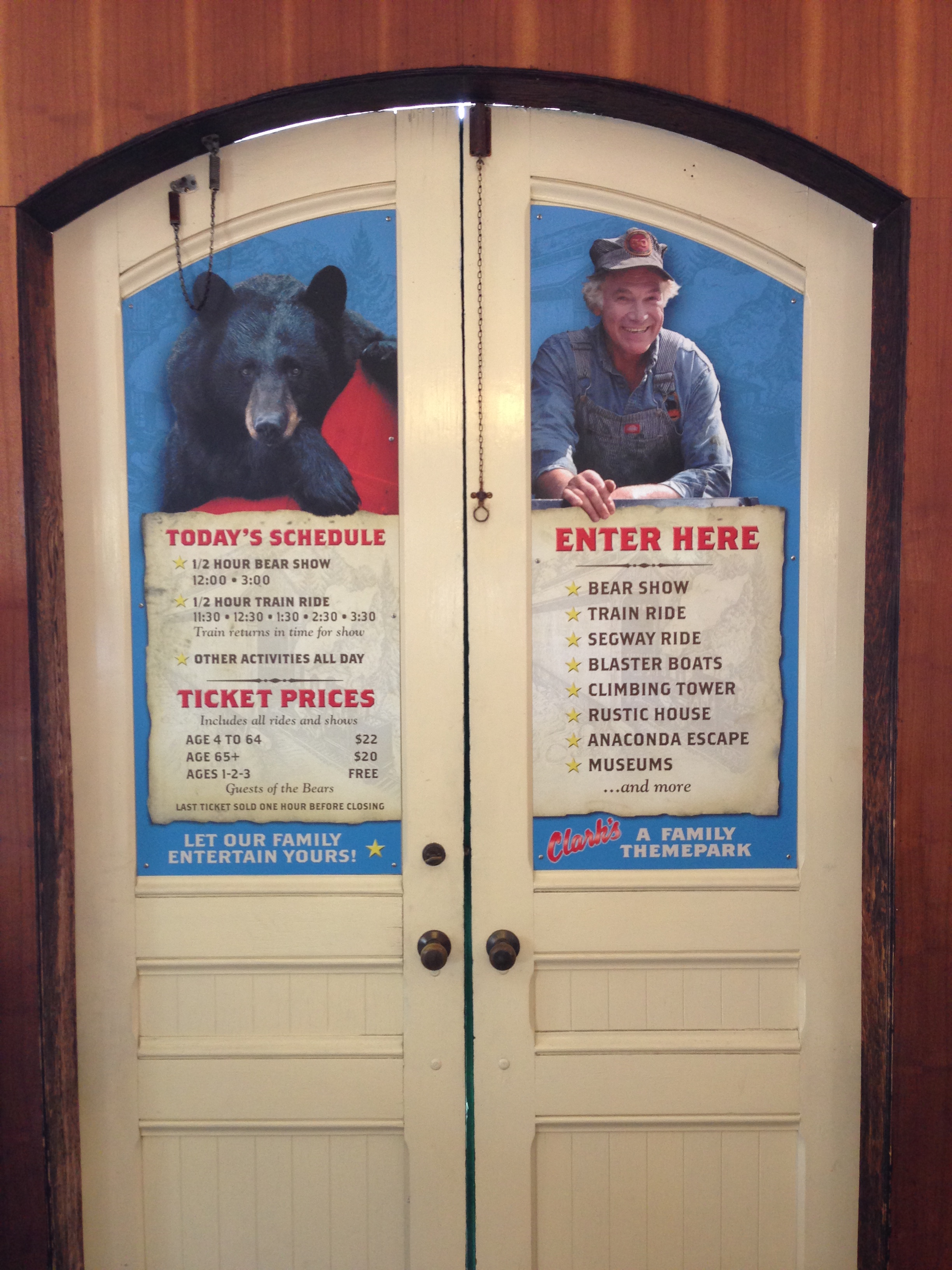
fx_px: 1210
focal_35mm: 33
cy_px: 635
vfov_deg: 55.4
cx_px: 476
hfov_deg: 42.9
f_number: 2.4
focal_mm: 4.12
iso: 80
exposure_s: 1/20
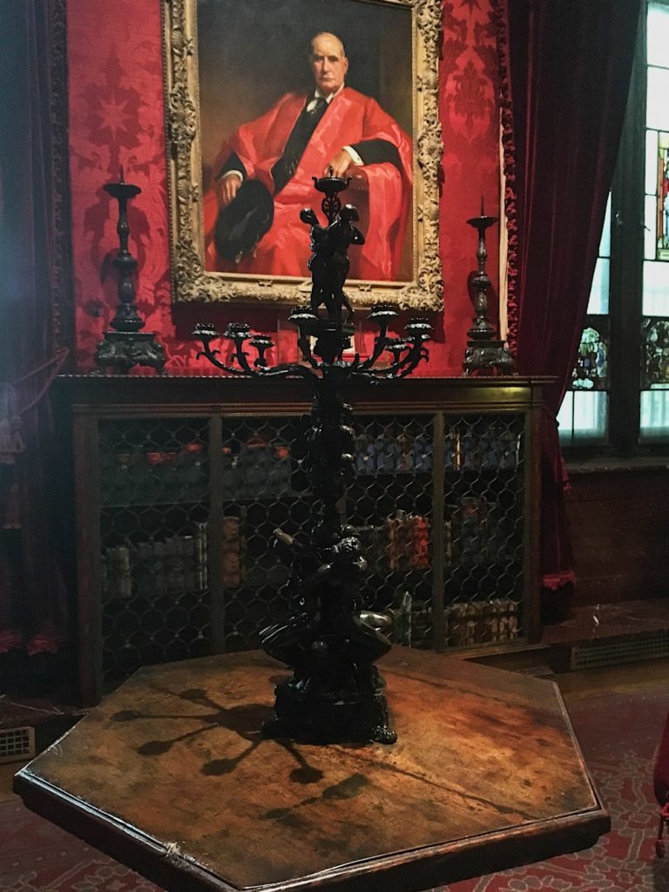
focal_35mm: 29
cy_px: 446
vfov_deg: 61.7
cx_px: 334
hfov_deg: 48.2
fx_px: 747
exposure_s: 1/15
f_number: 2.2
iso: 1000
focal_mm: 4.15
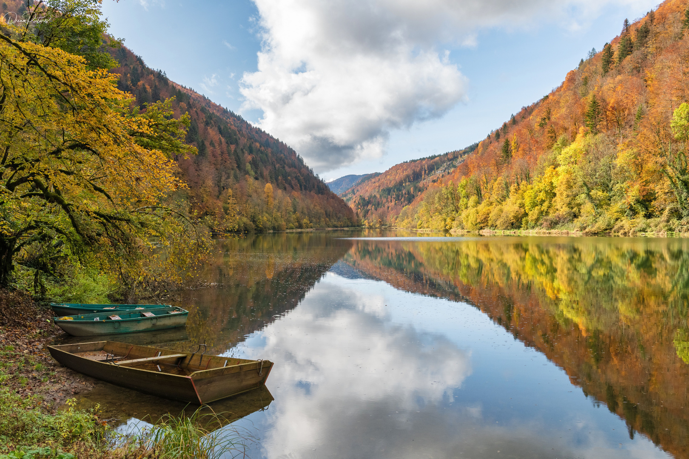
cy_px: 230
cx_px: 344
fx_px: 593
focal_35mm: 31
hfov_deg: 60.3
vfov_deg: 42.3
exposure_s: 1/800
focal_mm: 31
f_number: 8
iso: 640
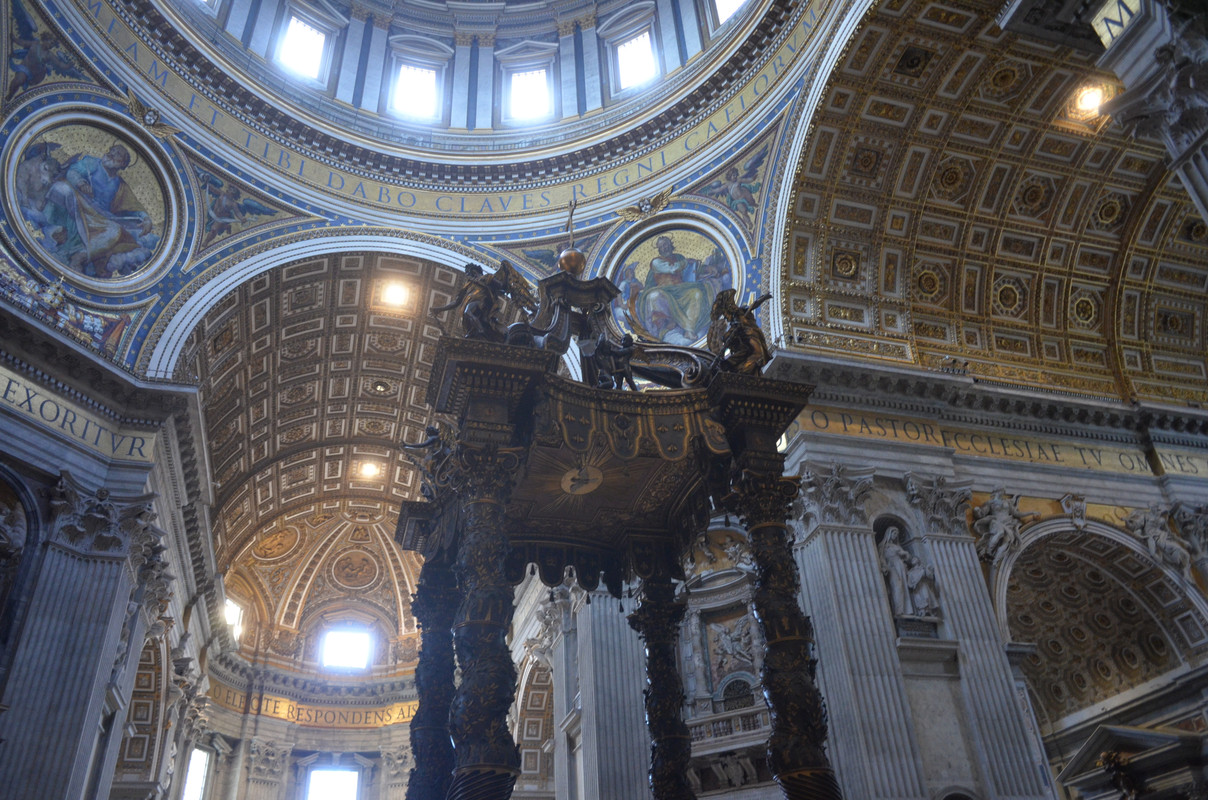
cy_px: 400
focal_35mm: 28
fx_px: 938
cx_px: 604
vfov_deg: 46.2
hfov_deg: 65.6
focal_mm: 18.5
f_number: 2.8
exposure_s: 1/30
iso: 1250
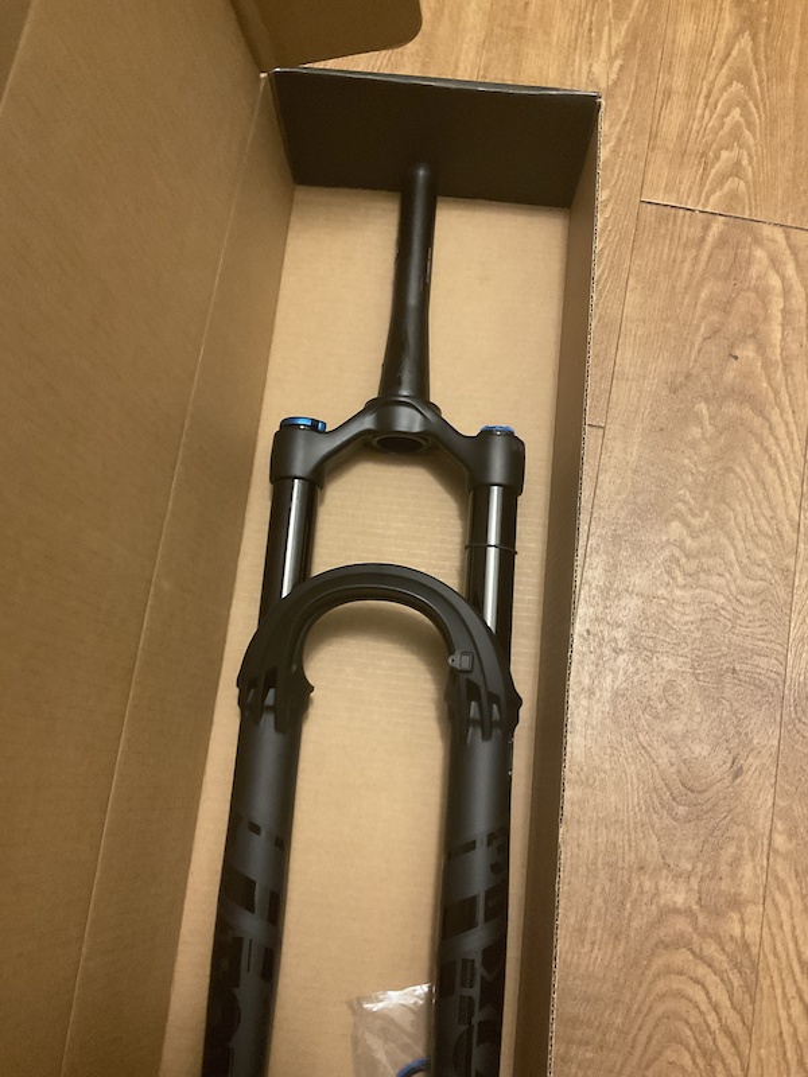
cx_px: 404
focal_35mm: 29
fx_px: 903
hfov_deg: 48.2
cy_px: 538
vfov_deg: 61.7
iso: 320
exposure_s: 1/30
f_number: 1.8
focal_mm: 3
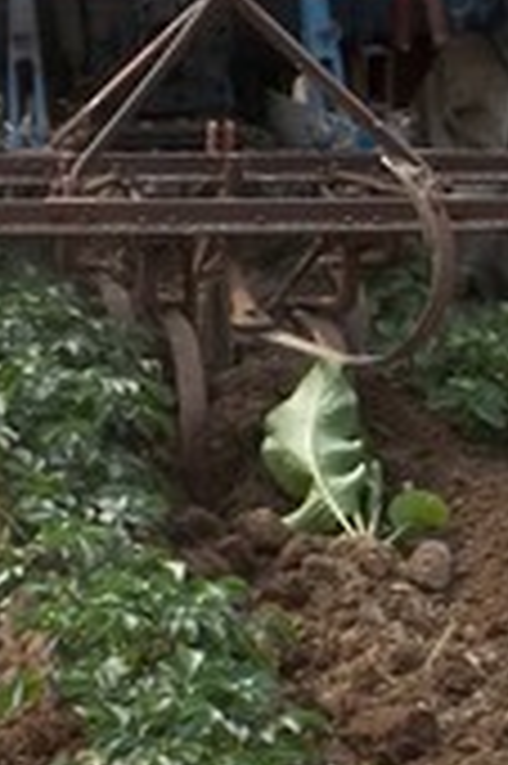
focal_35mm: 139
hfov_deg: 9.8
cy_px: 86
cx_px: 49
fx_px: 2948
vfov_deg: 14.6
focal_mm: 5.9
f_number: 3.3
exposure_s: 1/500
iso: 64
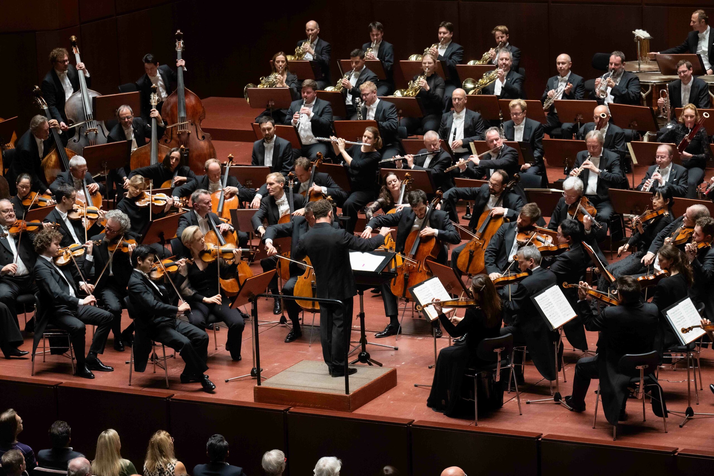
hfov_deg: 15.8
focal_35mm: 130
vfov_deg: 10.6
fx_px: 2578
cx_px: 357
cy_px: 238
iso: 2500
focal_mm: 130
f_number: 5
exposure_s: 1/160
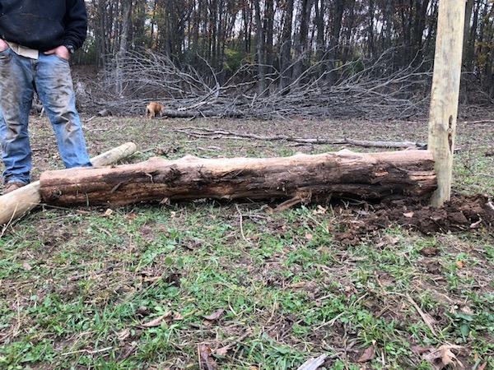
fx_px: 400
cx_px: 247
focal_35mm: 28
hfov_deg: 63.4
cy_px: 185
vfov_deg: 49.7
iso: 25
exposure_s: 1/120
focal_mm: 3.99
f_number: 1.8
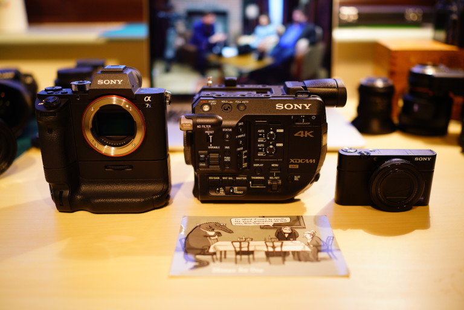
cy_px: 155
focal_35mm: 35
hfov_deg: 54.4
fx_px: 451
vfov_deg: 37.9
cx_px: 232
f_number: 2
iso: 1250
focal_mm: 35
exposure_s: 1/100
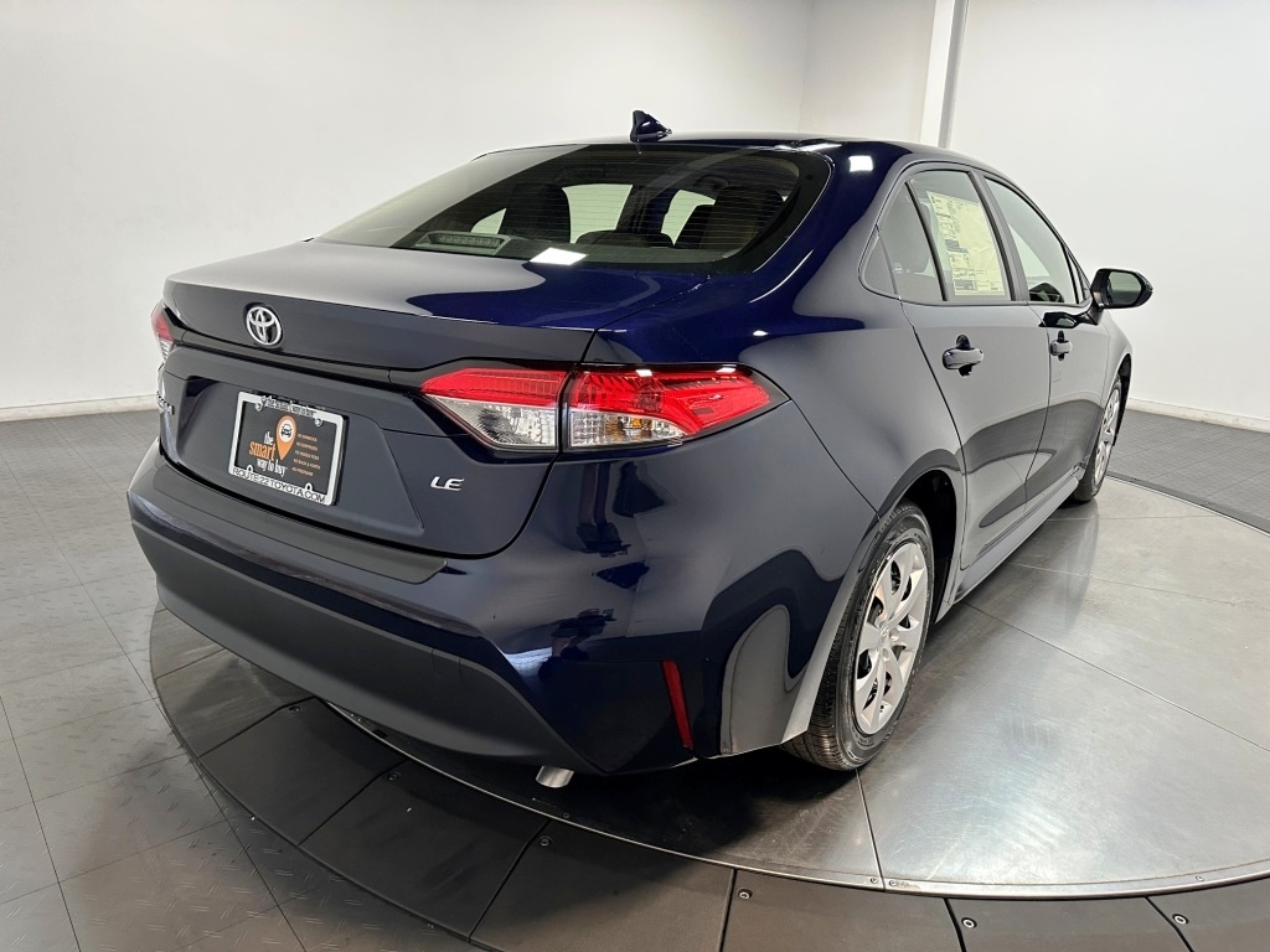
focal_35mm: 24
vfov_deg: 56.8
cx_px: 635
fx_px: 881
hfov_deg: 71.6
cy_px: 476
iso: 400
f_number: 1.78
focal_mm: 6.86
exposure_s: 1/60
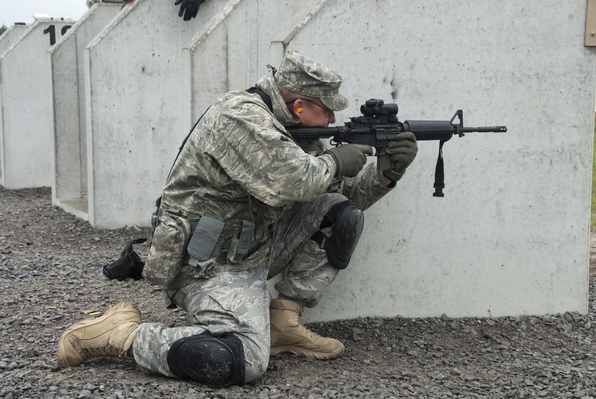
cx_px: 298
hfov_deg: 27.0
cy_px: 200
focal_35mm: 75
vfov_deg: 18.2
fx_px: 1243
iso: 200
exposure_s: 1/100
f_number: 10
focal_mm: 50
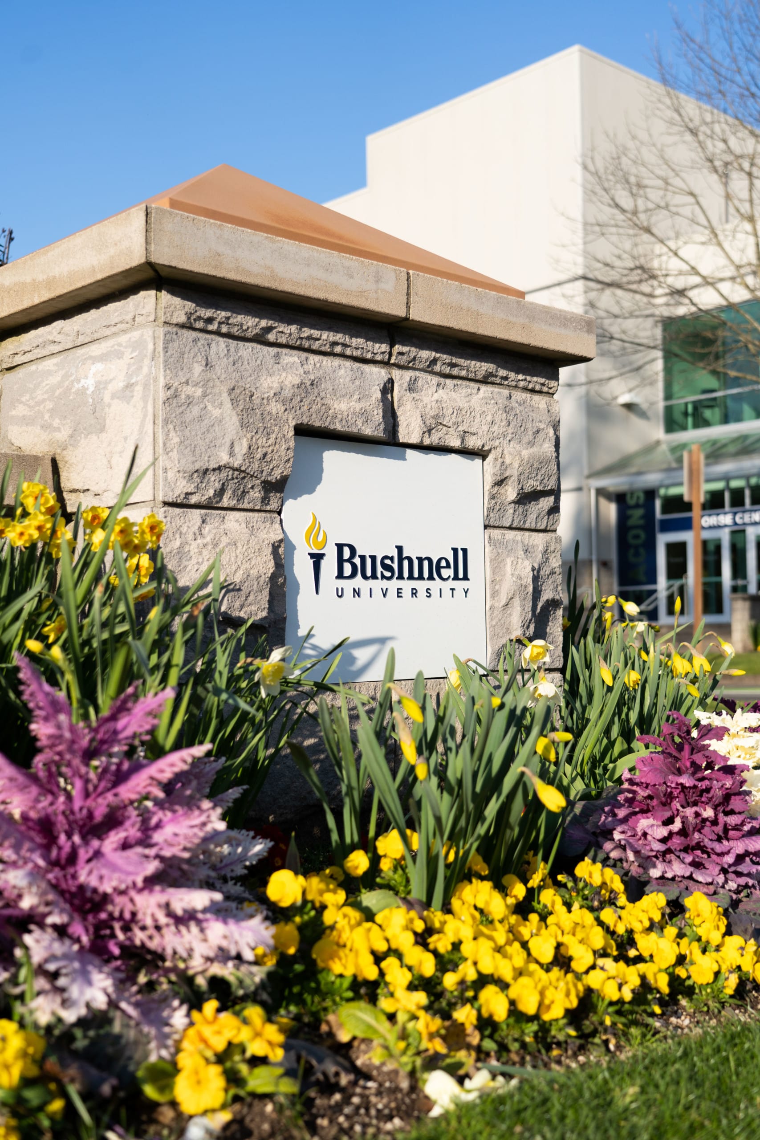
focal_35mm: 39
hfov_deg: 34.2
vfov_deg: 49.6
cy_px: 570
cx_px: 380
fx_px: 1235
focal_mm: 39
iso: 100
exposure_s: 1/1600
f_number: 4
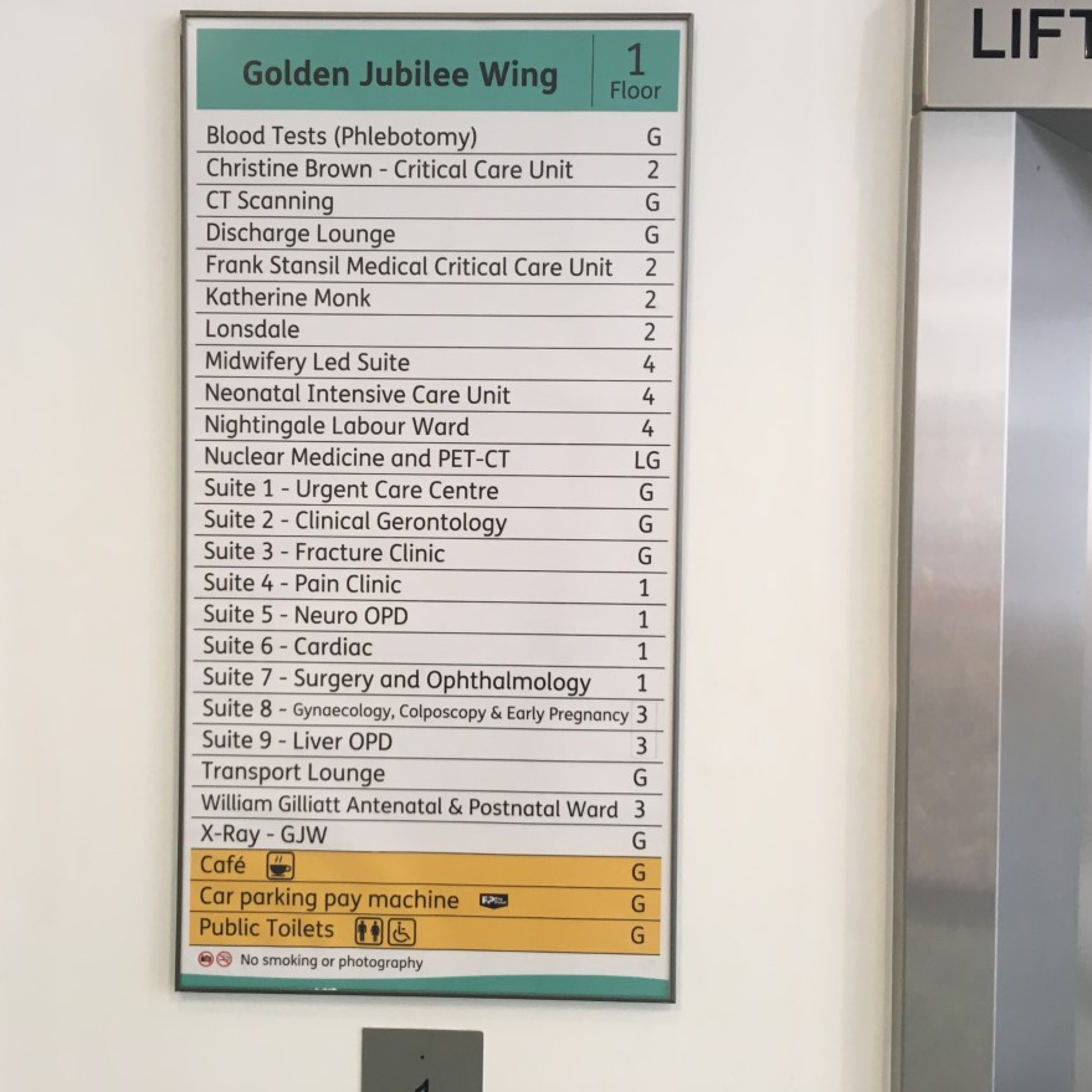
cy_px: 539
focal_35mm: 35
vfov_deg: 47.2
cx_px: 448
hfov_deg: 47.0
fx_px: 1249
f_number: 2.2
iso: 80
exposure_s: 1/33
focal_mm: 4.15
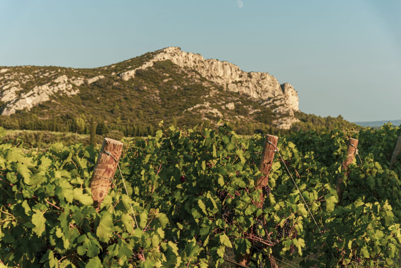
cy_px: 134
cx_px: 200
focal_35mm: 70
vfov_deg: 19.5
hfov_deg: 28.8
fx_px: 780
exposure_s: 1/200
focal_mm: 70
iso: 100
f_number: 7.1
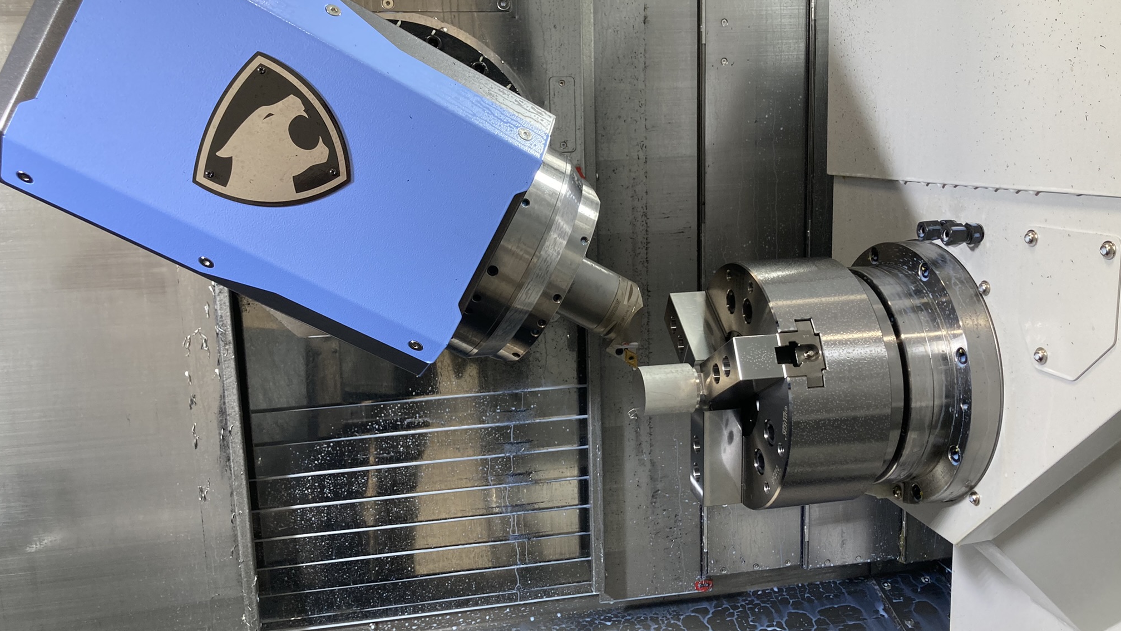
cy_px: 308
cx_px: 567
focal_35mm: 31
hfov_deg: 62.6
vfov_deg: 37.8
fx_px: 922
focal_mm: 3.99
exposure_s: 1/62
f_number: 1.8
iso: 80
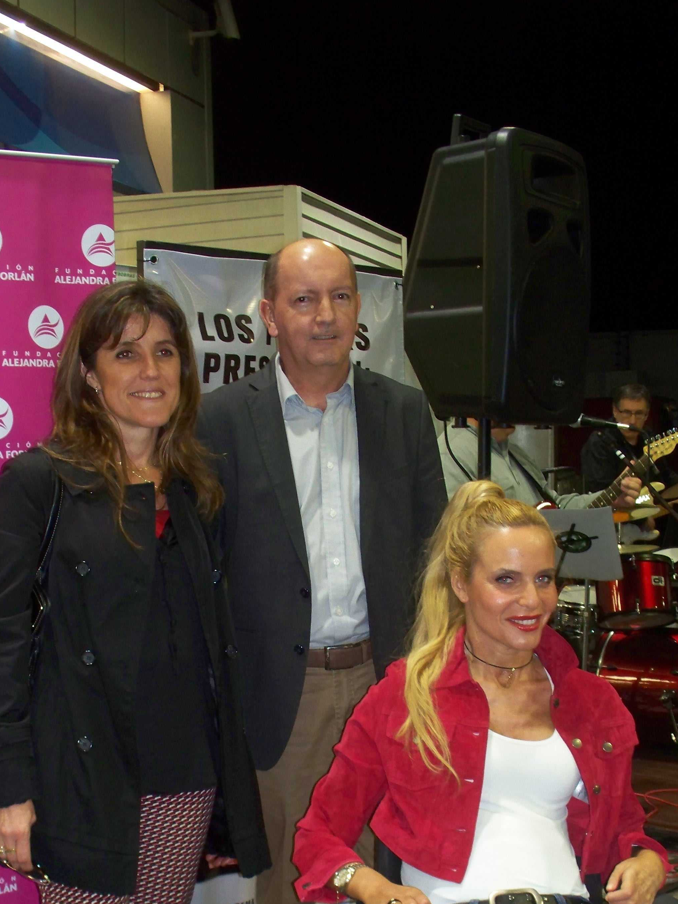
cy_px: 657
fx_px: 1384
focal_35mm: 53
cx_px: 327
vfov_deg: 35.5
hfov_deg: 27.5
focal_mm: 7.54
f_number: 2.8
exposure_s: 1/30
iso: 200
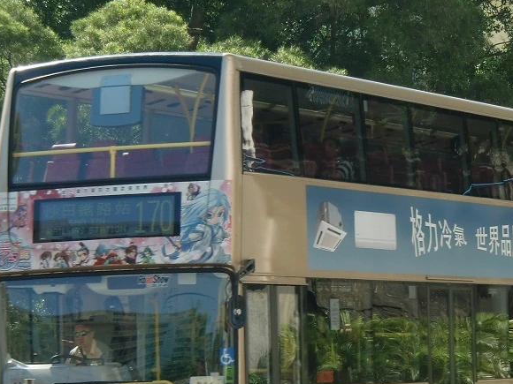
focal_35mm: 184
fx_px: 2727
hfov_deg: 10.7
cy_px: 297
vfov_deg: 8.1
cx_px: 267
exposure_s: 1/200
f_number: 4.8
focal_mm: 16
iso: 64
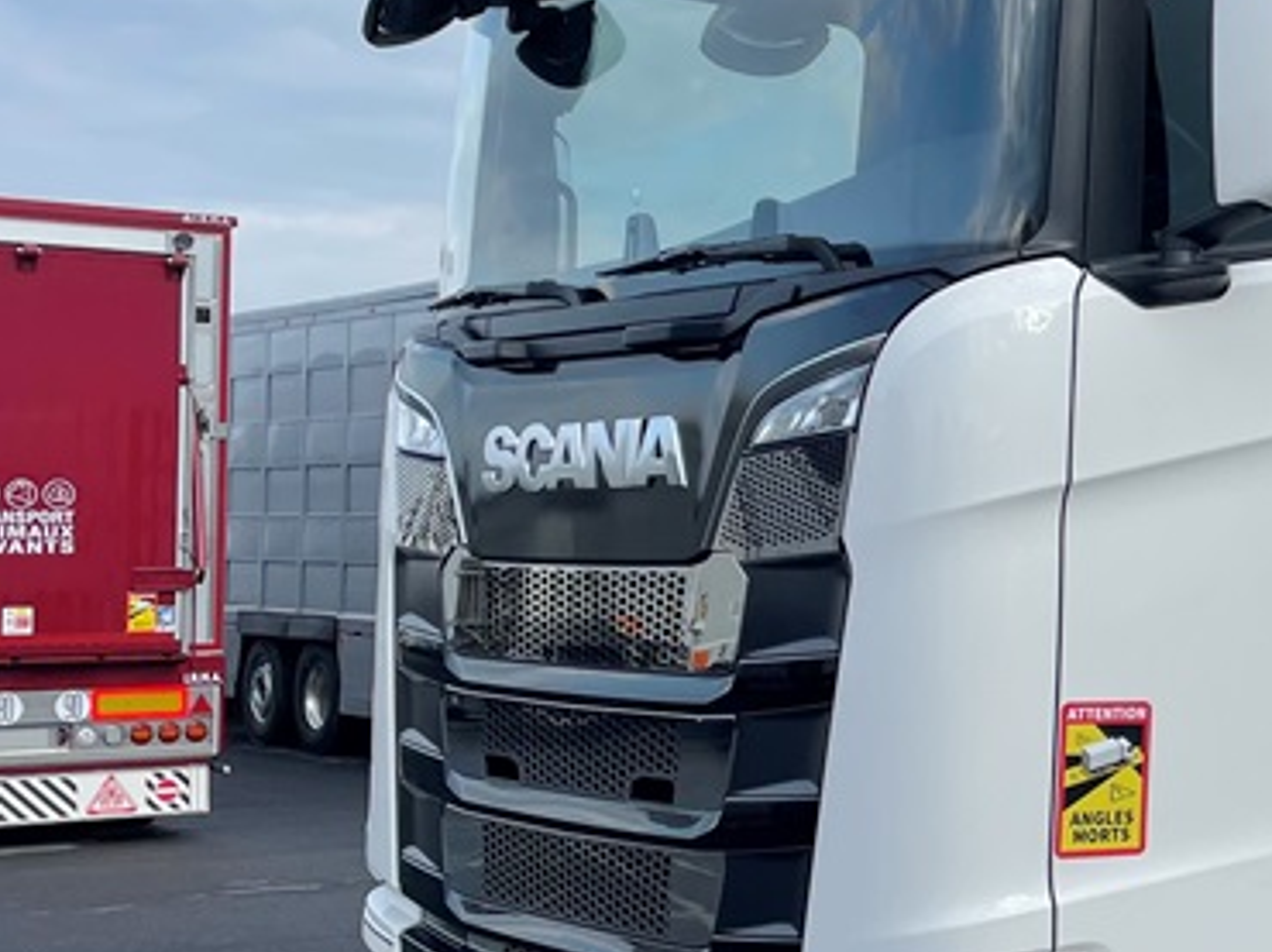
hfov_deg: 24.7
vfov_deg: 20.4
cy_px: 450
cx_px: 1478
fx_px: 2644
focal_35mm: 72
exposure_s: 1/1453
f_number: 1.6
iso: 32
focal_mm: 4.2
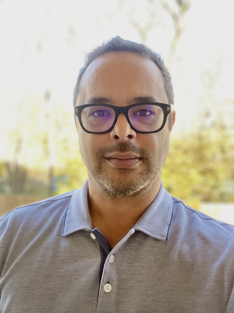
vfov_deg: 60.0
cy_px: 156
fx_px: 270
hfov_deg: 46.8
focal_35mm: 30
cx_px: 117
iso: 125
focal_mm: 2.71
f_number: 2.2
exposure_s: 1/60
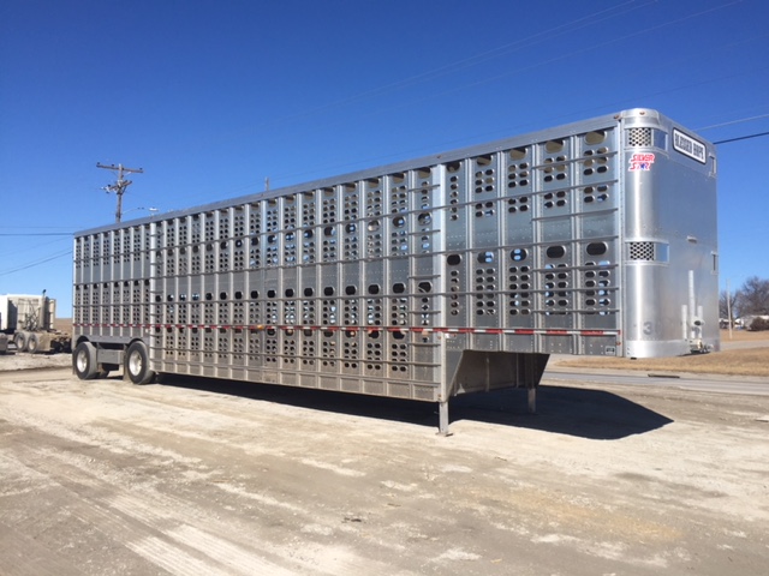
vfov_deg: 48.2
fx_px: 644
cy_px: 288
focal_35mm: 29
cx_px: 384
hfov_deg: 61.7
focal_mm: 4.15
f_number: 2.2
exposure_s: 1/2825
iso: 32
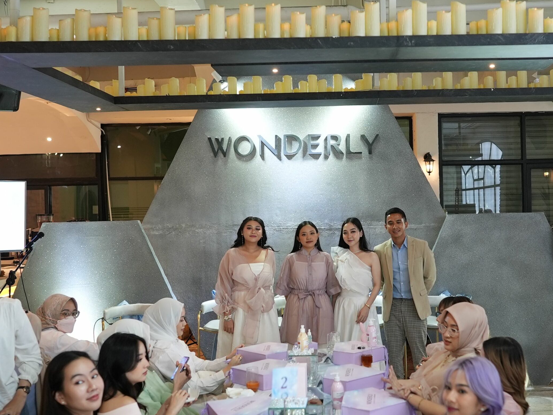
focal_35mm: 43
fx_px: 687
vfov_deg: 33.6
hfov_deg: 43.5
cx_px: 342
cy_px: 206
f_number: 2.2
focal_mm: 24
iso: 1000
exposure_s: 1/100
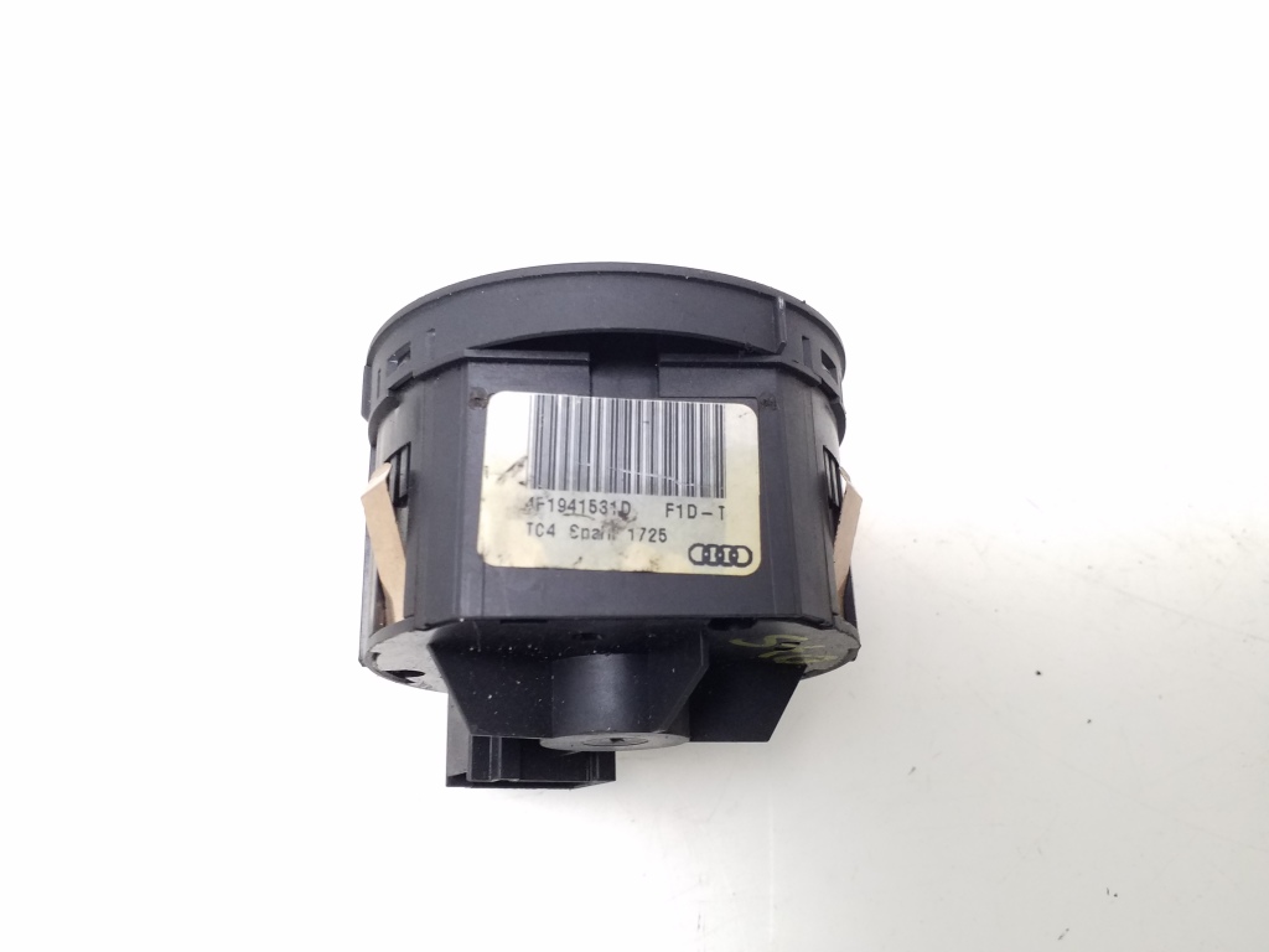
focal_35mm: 27
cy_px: 476
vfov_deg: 51.4
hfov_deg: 65.3
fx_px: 990
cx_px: 634
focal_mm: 3.6
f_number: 1.9
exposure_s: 1/33
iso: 200
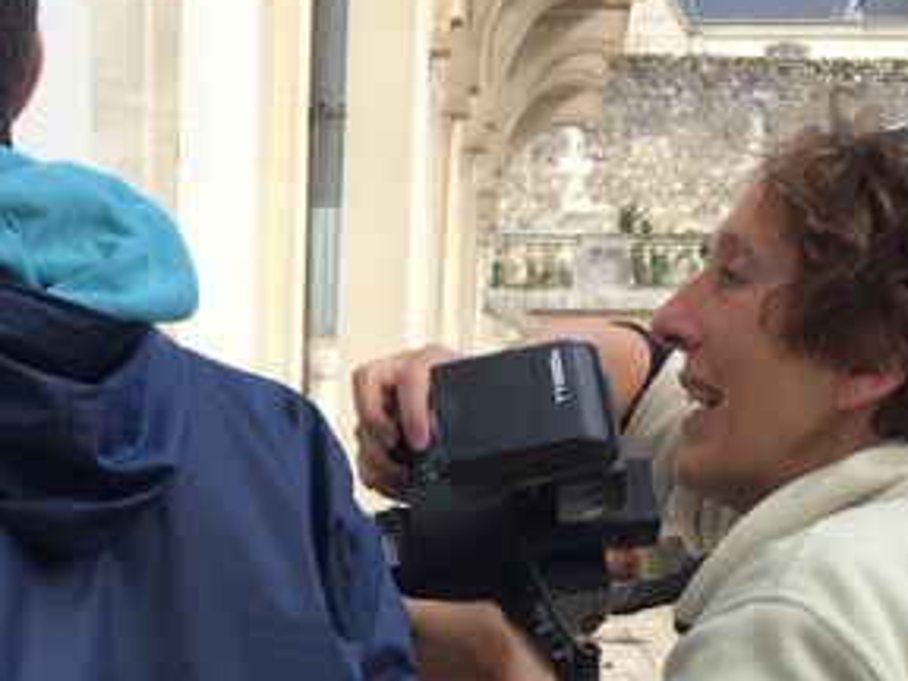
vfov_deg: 11.5
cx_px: 173
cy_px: 1173
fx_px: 3174
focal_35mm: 121
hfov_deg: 16.2
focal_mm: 4.15
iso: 25
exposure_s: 1/377
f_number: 2.2
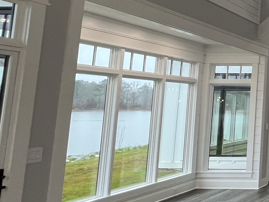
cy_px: 65
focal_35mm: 45
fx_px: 350
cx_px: 430
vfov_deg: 31.9
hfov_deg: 26.1
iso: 125
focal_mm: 1.57
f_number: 1.8
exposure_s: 1/120
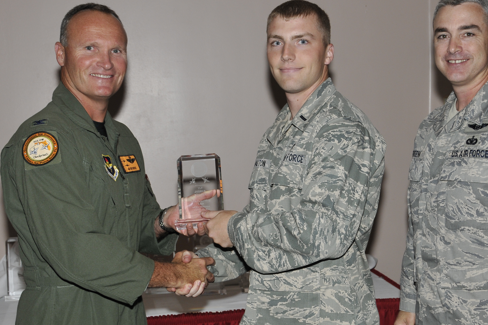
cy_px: 165
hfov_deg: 32.4
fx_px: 836
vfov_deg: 22.0
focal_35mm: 62
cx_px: 297
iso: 320
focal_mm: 29
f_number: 5.6
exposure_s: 1/160
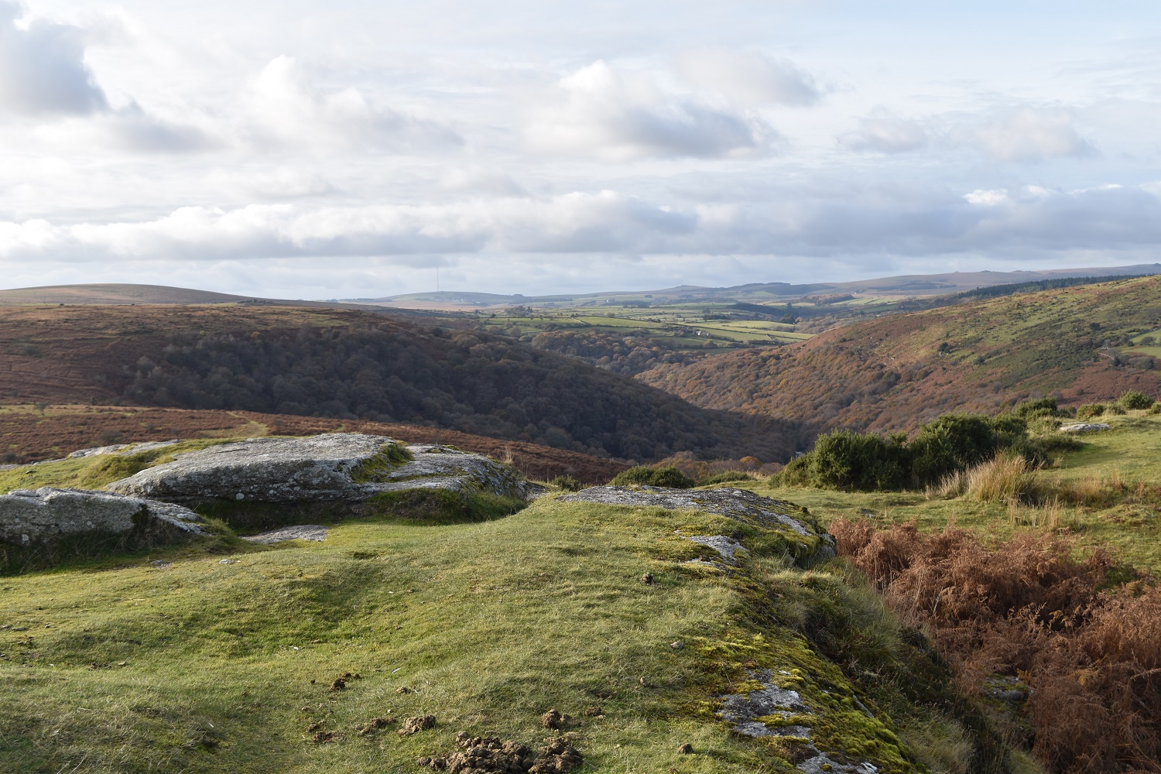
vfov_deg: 28.9
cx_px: 580
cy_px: 387
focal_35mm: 46
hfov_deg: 42.3
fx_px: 1500
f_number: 7.1
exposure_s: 1/200
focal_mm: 31
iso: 100
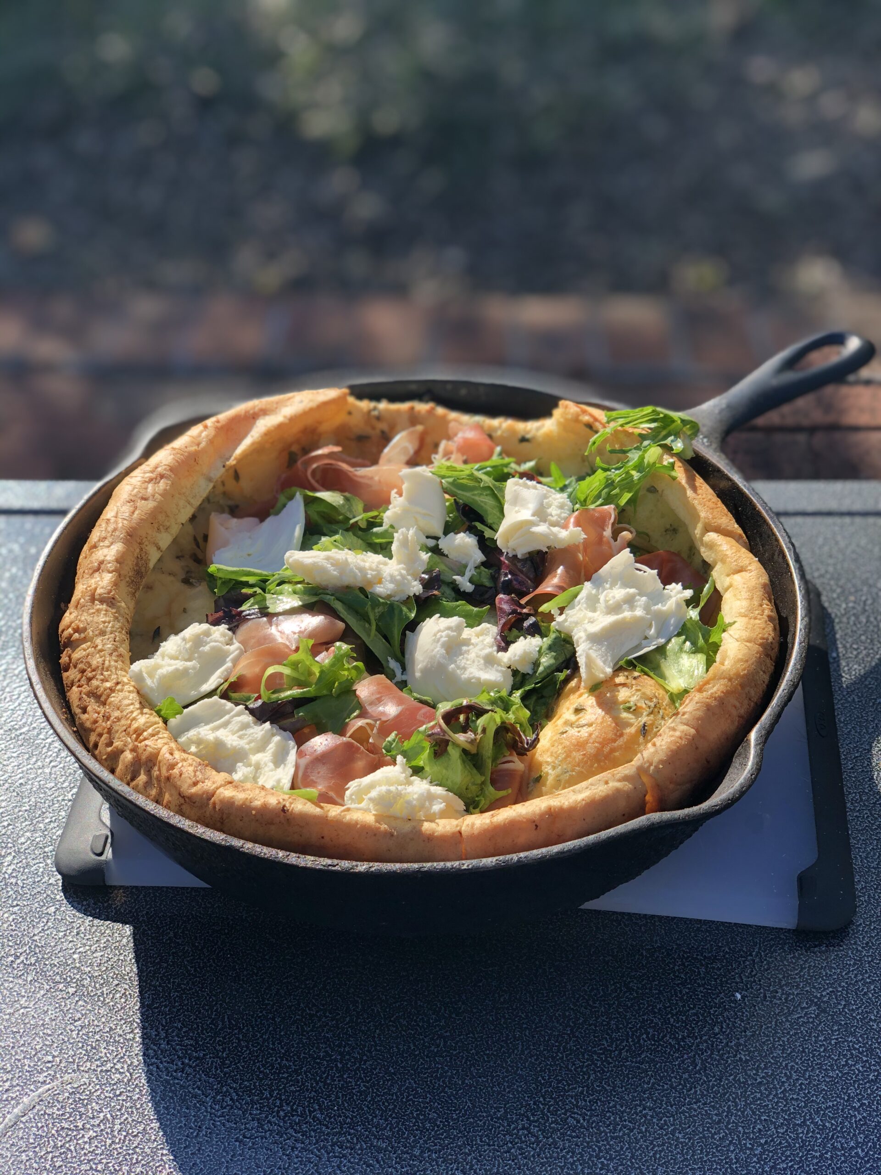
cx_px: 440
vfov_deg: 36.8
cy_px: 588
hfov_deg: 28.0
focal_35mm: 52
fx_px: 1765
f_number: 2.4
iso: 16
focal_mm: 6
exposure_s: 1/414
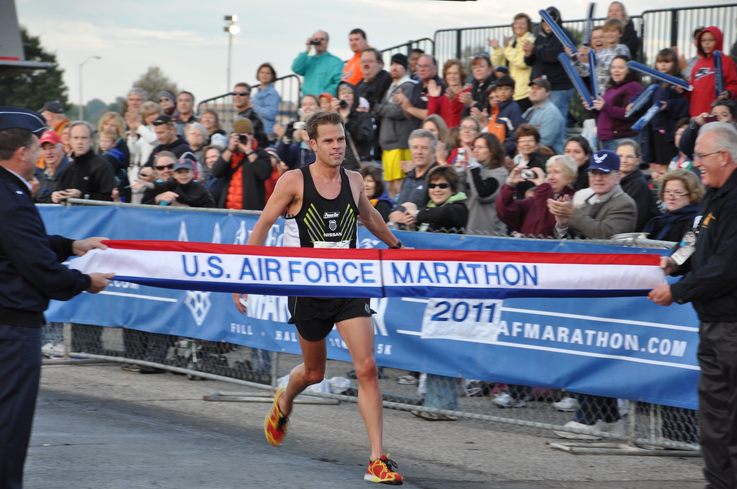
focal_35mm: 158
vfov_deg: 8.7
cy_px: 244
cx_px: 368
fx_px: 3220
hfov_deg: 13.1
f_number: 5.6
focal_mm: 105
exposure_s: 1/125
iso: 360
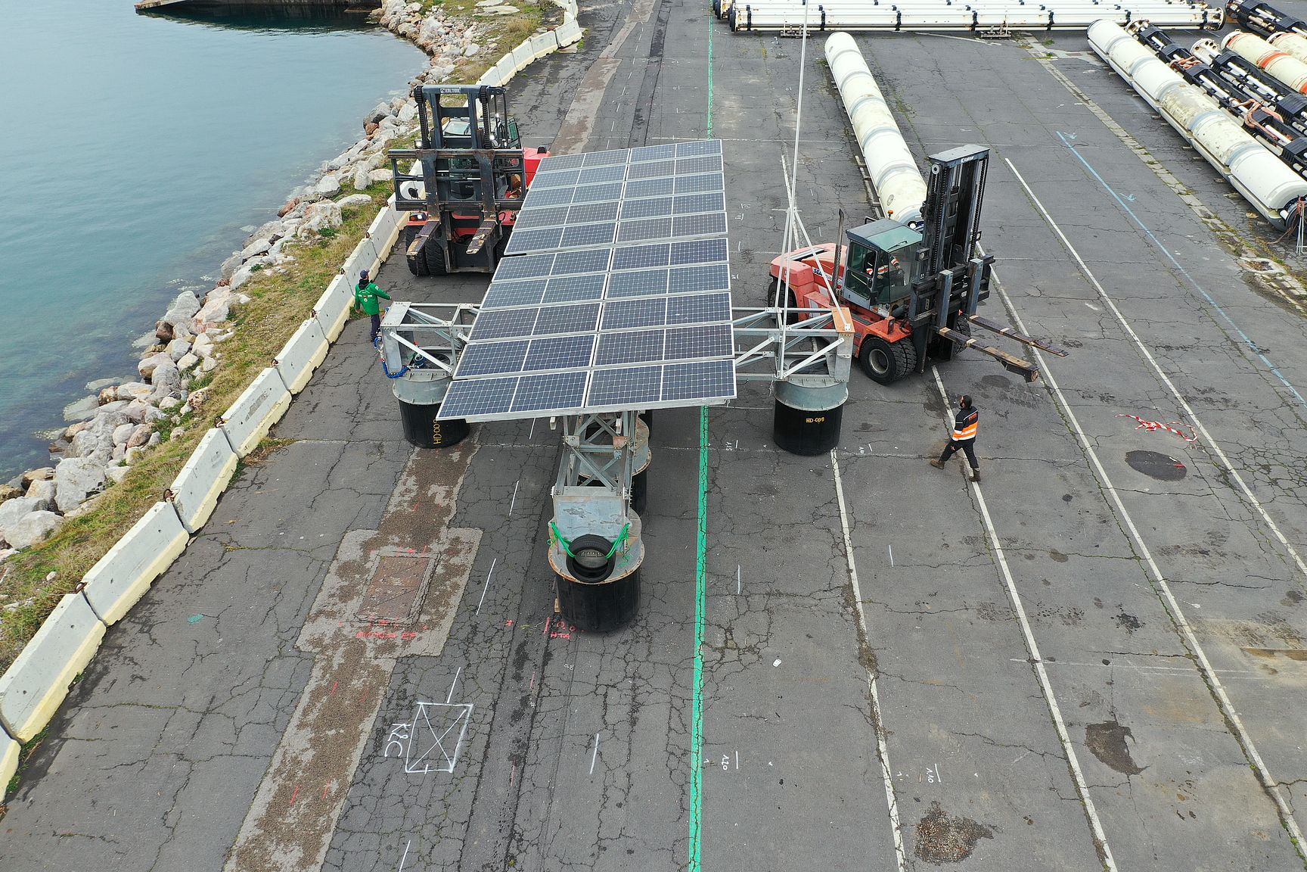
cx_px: 654
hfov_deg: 65.5
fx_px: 1016
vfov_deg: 46.4
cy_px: 436
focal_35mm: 28
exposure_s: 1/160
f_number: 4.5
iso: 100
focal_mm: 10.26
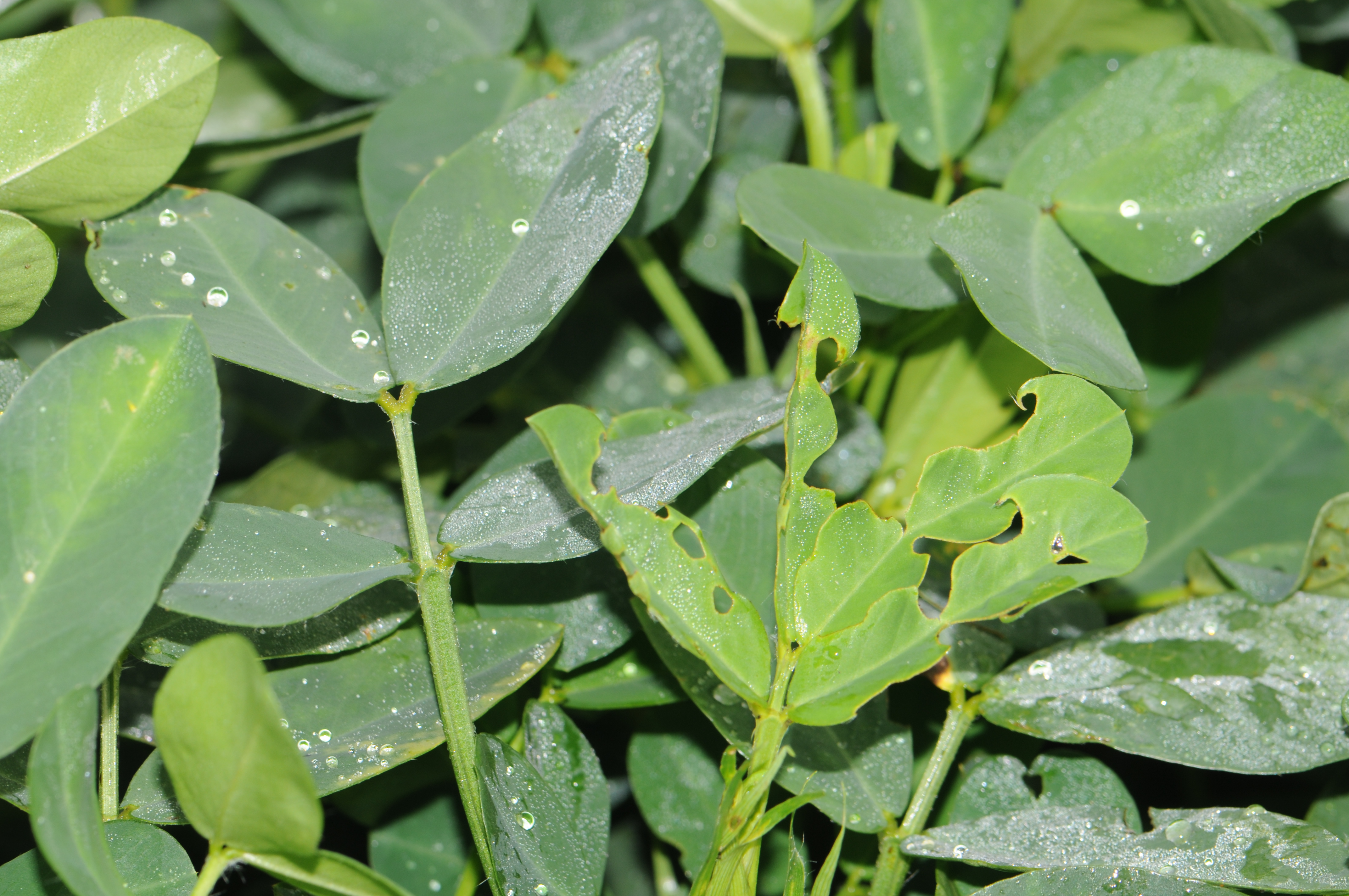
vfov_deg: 8.7
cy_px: 448
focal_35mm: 158
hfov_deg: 13.1
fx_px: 5895
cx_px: 674
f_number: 10
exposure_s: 1/60
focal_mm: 105
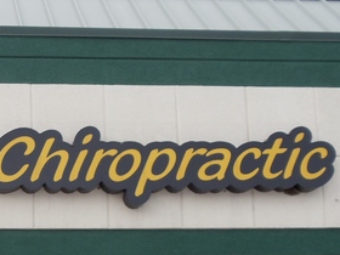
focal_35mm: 118
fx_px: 1159
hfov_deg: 16.2
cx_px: -42
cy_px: 268
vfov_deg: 12.4
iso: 100
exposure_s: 1/500
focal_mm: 6
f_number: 3.5
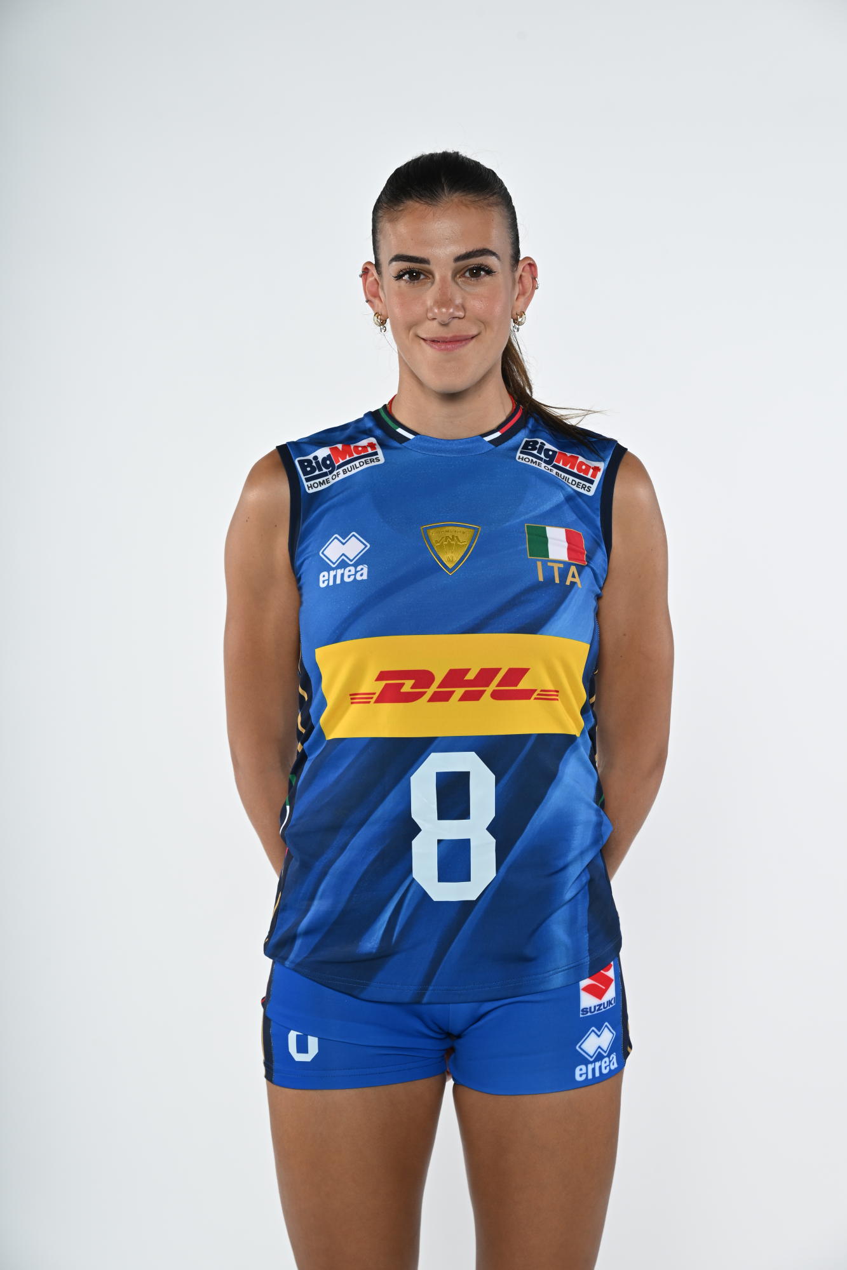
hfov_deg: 19.2
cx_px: 424
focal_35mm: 71
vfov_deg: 28.5
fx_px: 2506
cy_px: 635
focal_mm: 71
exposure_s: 1/200
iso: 100
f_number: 9
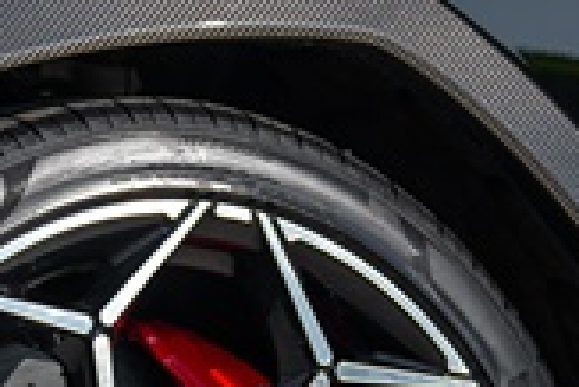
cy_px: 490
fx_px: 6632
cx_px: 135
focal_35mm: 412
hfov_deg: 5.0
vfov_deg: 3.3
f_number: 2.8
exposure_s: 1/250
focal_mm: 112
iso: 400
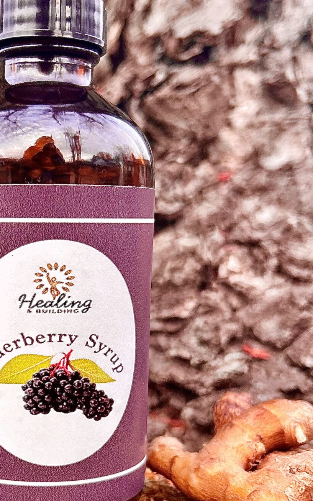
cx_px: 30
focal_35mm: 54
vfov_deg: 37.3
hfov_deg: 23.3
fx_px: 737
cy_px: 312
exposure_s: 1/121
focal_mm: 5.7
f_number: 1.5
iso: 80
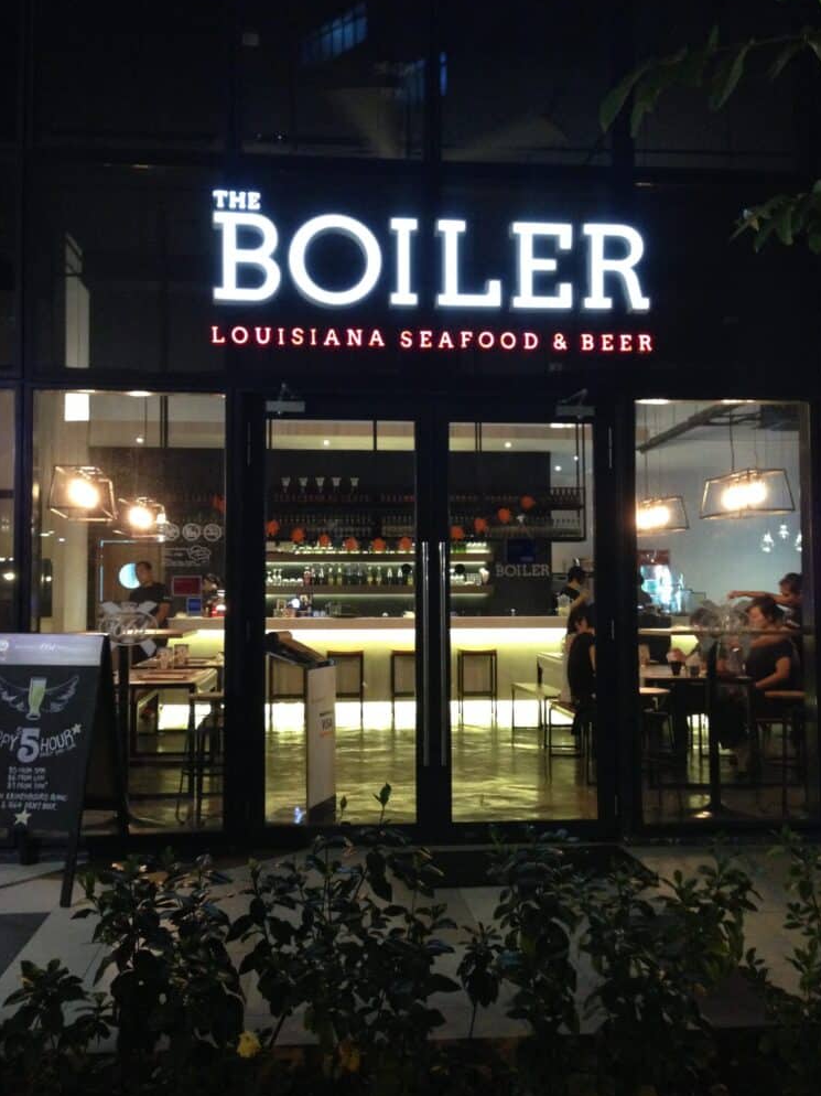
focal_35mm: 34
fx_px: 1076
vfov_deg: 54.0
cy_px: 555
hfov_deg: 41.8
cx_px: 403
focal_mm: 4.12
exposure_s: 1/15
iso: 400
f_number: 2.4
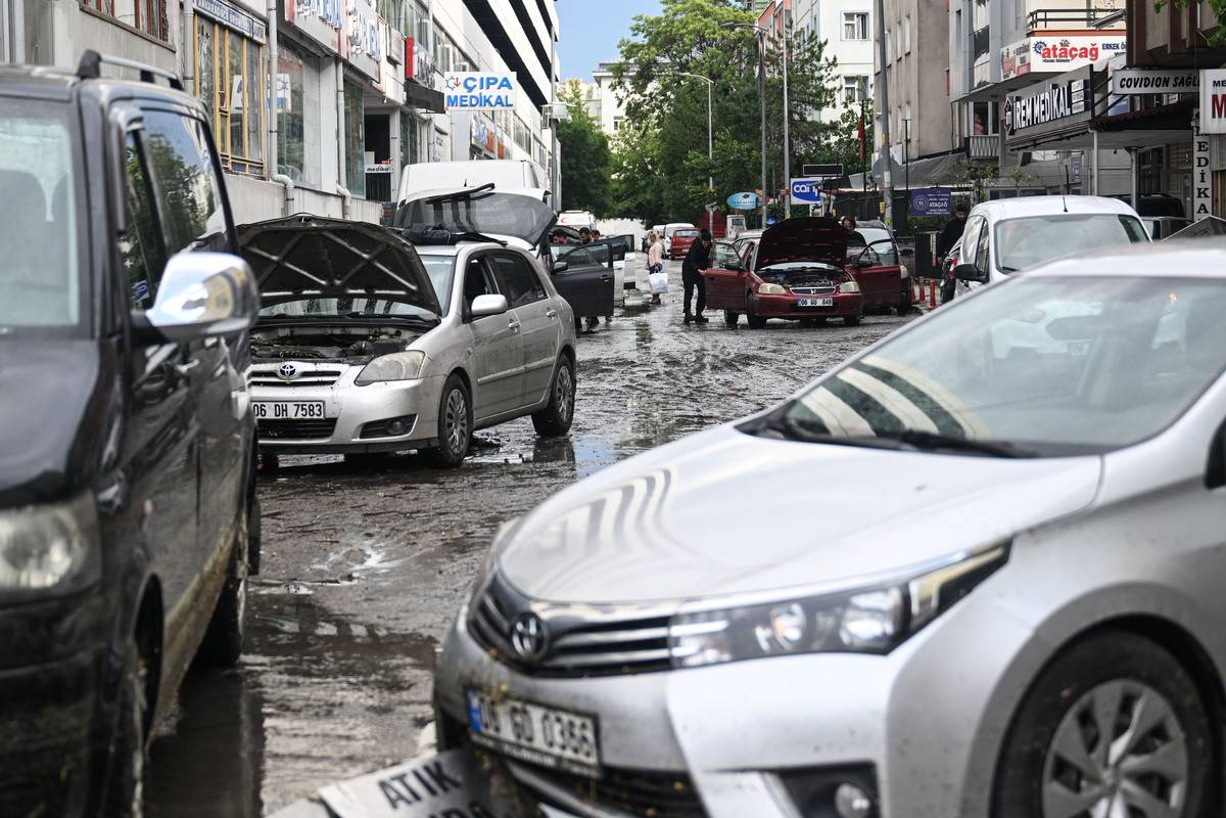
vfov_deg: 18.2
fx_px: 2554
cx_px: 613
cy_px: 409
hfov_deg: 27.0
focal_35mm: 75
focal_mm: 50
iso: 200
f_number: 2.8
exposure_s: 1/1250
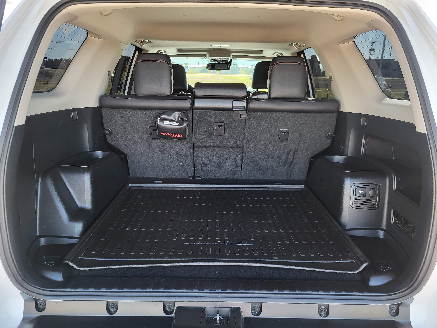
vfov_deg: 53.1
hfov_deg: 67.3
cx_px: 218
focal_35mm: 26
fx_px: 328
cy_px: 164
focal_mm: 5.4
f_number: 1.8
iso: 80
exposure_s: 1/120
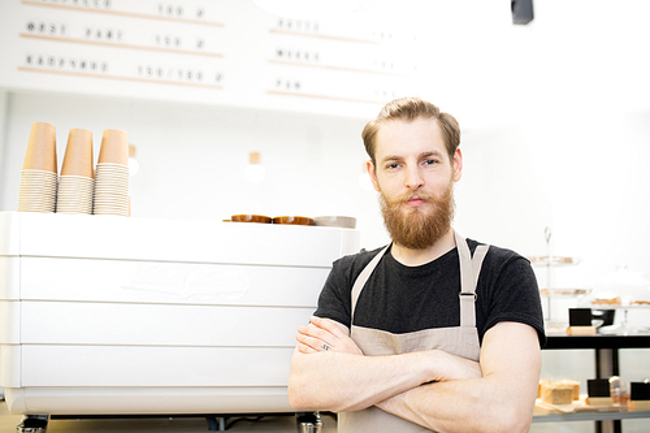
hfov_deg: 54.5
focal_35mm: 35
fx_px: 632
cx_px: 325
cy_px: 216
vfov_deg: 37.8
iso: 800
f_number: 2.5
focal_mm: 35
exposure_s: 1/160
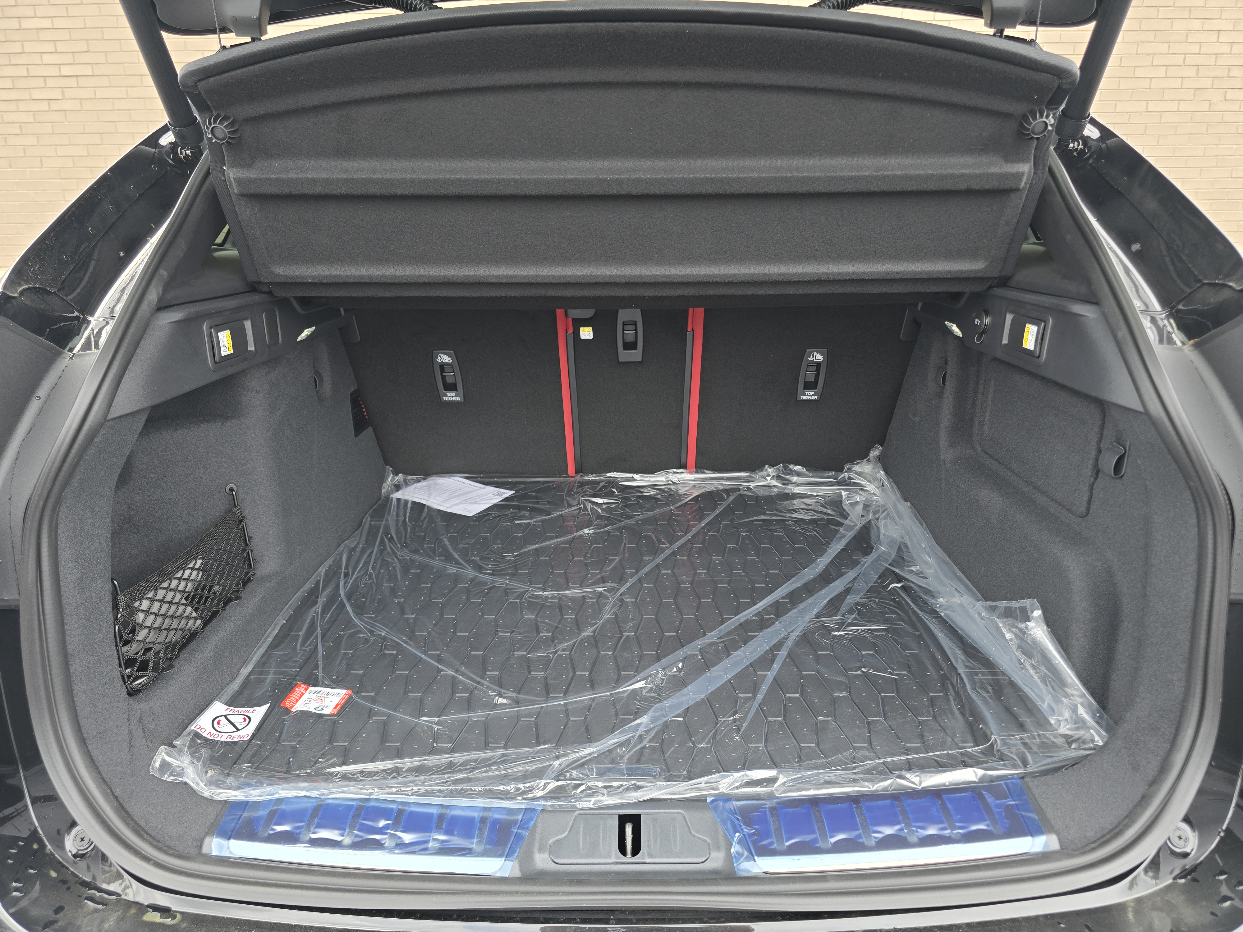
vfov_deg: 58.9
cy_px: 466
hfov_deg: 73.9
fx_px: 826
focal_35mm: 23
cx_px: 622
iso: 32
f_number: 1.7
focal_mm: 6.3
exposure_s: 1/180
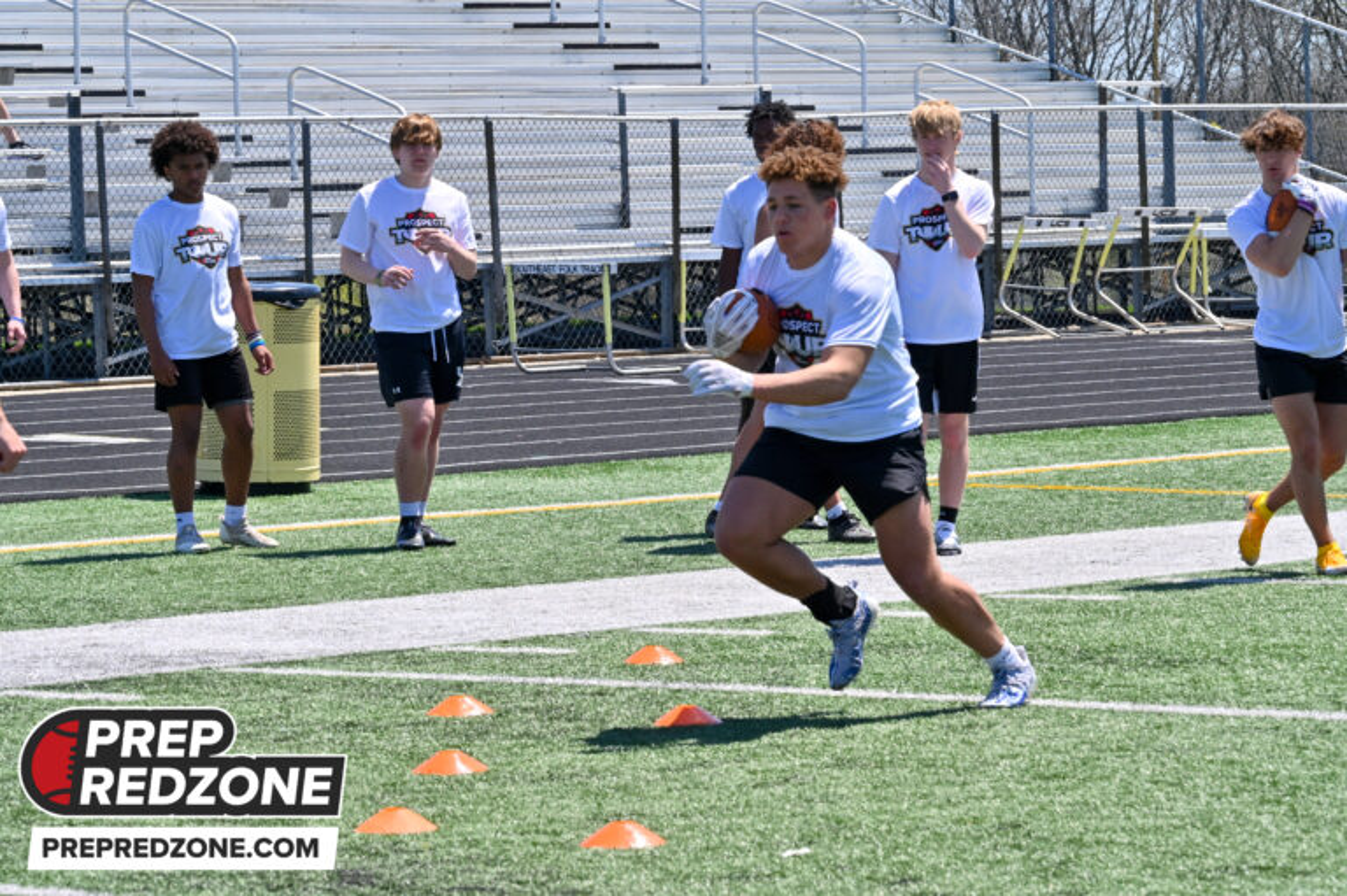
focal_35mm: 165
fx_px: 6170
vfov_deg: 8.3
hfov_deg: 12.5
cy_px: 448
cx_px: 674
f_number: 16
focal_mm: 165
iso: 640
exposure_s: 1/640
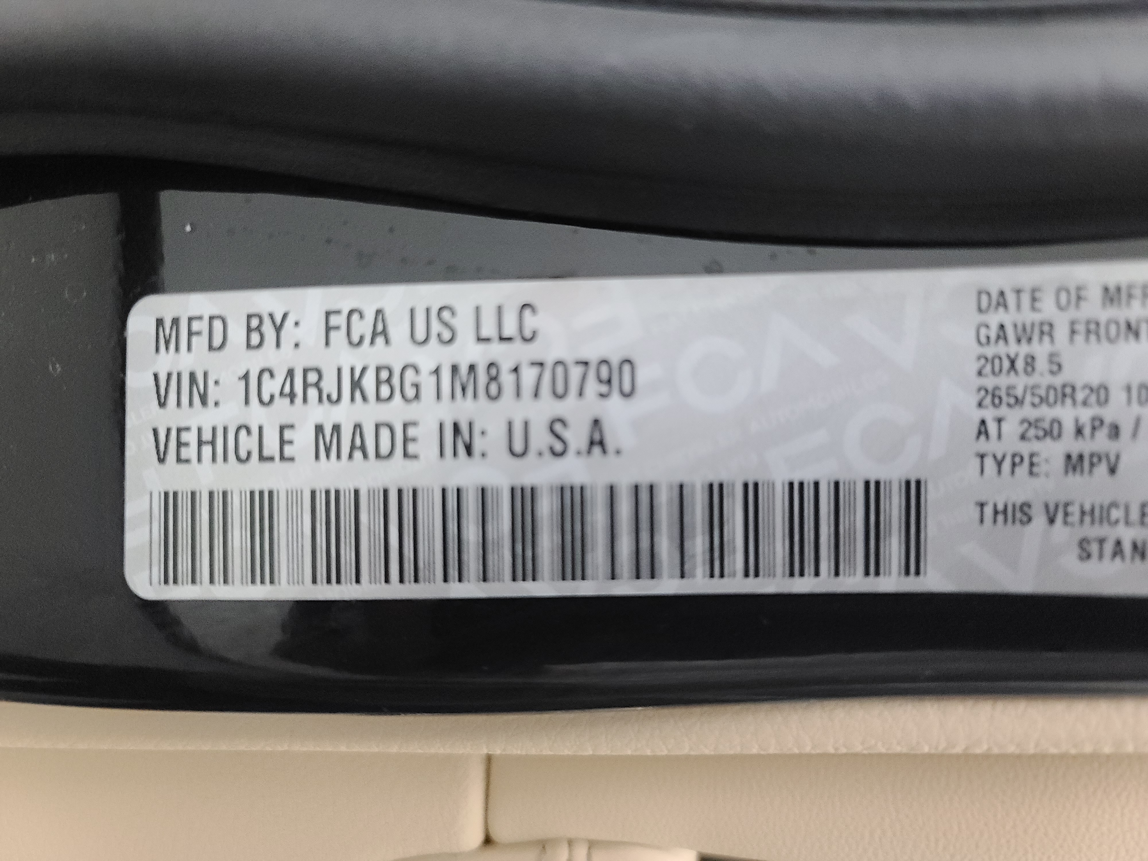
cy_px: 430
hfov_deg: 69.4
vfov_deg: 54.9
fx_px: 829
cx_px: 574
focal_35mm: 25
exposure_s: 1/40
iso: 640
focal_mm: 7
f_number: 1.8
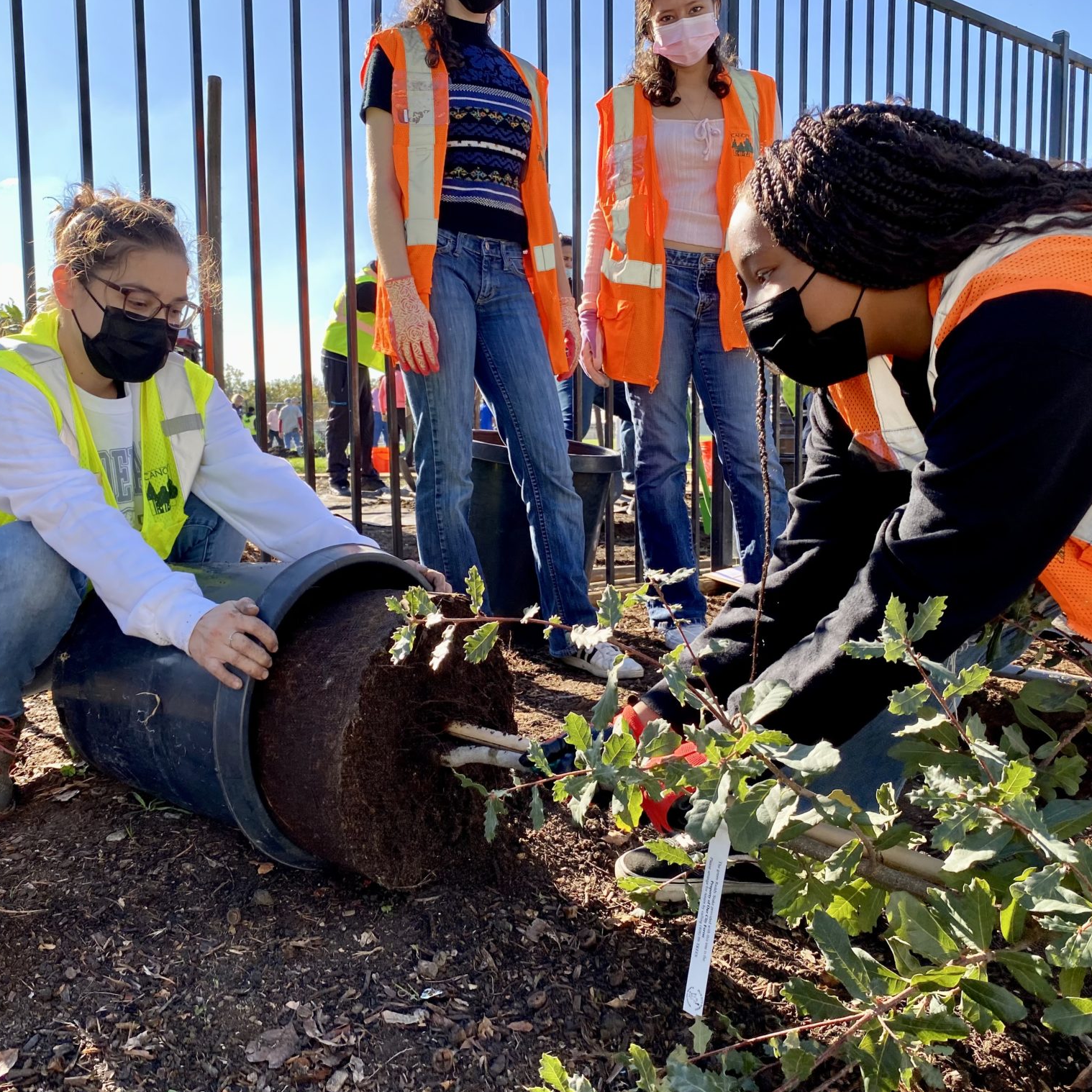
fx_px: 1106
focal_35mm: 31
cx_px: 497
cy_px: 550
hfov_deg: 52.5
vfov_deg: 52.5
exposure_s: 1/585
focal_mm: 4.25
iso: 32
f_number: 1.8
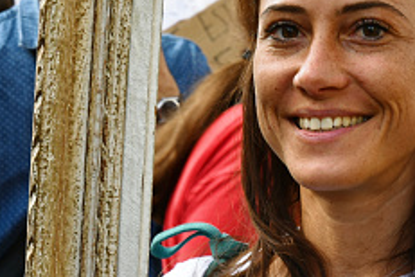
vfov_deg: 8.9
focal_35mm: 154
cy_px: 130
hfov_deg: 13.3
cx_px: 336
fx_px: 1775
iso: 100
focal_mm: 40
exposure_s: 1/80
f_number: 8
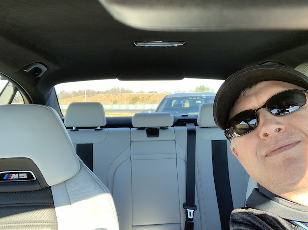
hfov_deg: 55.4
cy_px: 115
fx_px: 293
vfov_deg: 42.9
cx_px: 157
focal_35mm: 33
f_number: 2.2
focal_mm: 2.87
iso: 40
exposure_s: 1/121
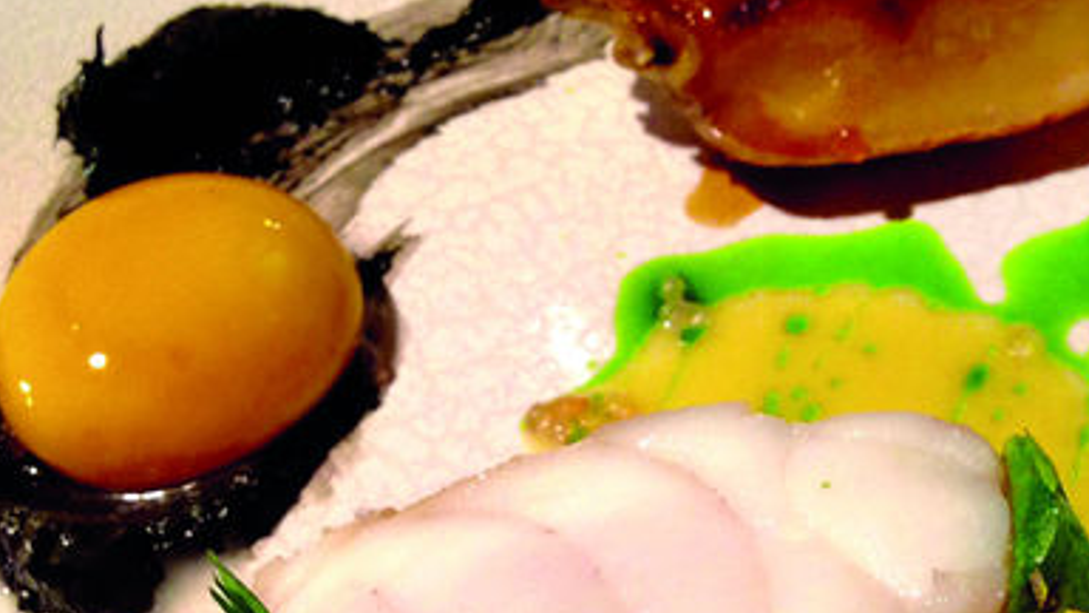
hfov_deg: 30.1
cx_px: 642
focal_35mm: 70
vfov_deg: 16.8
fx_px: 2021
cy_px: 624
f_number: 2.4
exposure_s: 1/20
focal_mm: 4.12
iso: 125
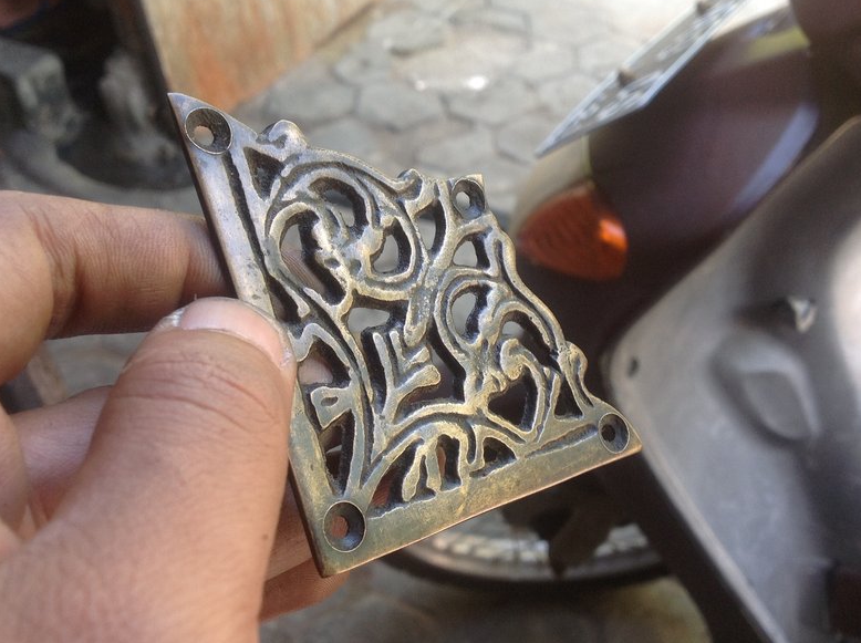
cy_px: 333
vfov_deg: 32.1
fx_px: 1118
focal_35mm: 45
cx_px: 443
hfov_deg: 42.1
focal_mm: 4.28
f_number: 2.4
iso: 64
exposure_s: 1/60
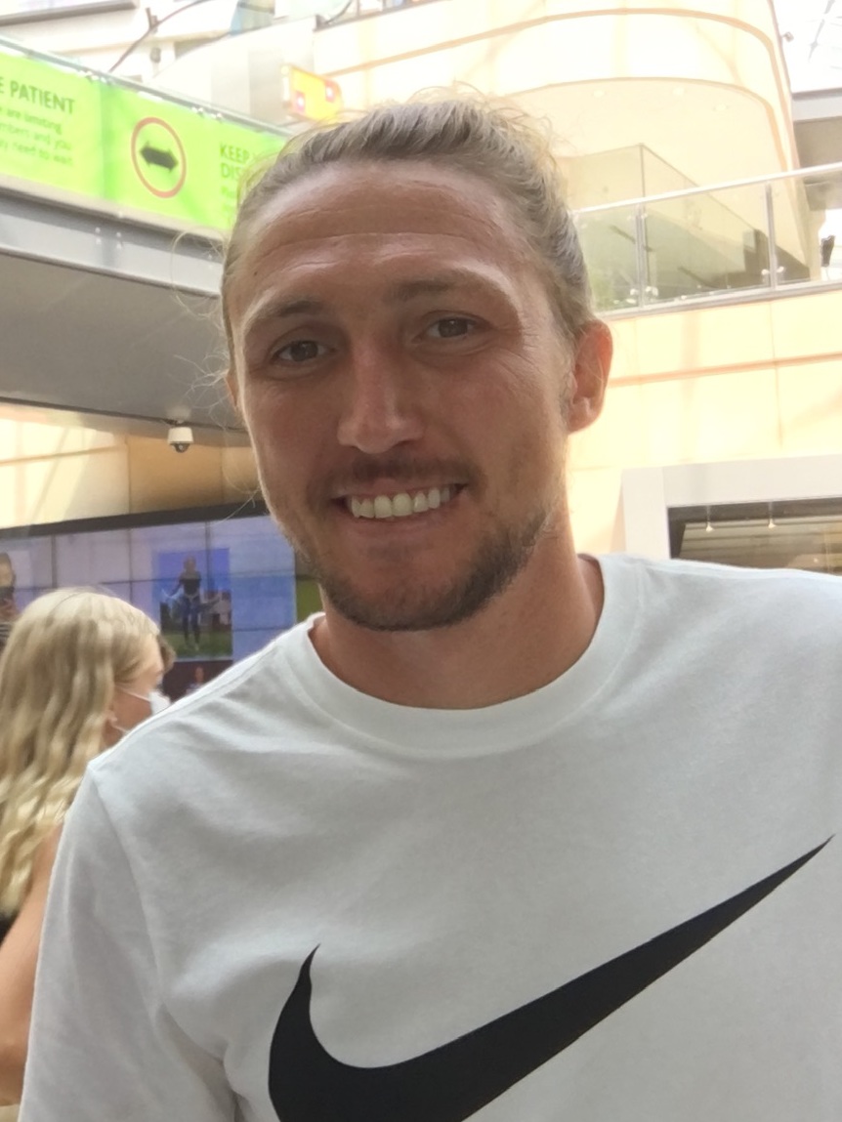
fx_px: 1005
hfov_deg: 45.4
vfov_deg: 58.3
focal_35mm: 31
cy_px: 561
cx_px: 421
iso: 32
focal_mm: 2.65
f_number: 2.2
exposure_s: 1/164
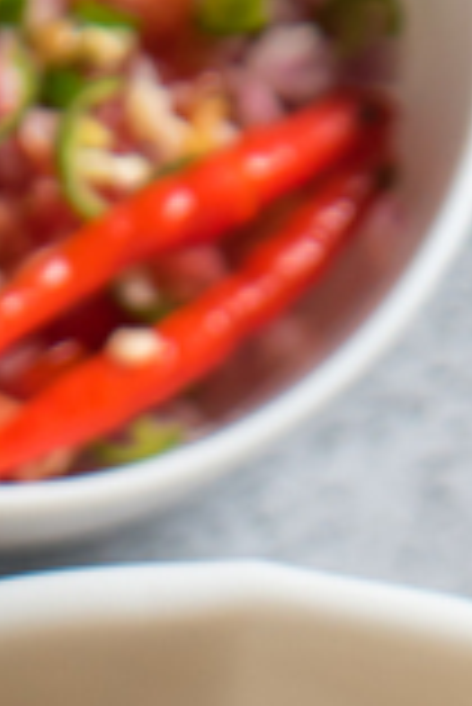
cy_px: 1727
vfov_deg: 3.9
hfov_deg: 2.7
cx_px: 261
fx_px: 10145
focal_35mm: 517
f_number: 4.5
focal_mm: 92
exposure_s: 1/100
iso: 500
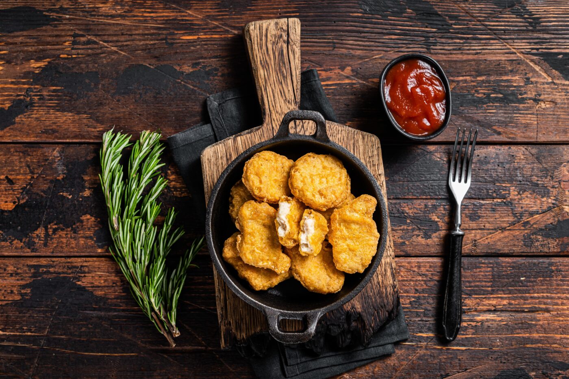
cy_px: 190
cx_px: 284
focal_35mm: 50
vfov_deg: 26.9
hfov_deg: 39.6
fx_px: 790
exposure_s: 1/125
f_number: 9
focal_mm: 50
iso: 200
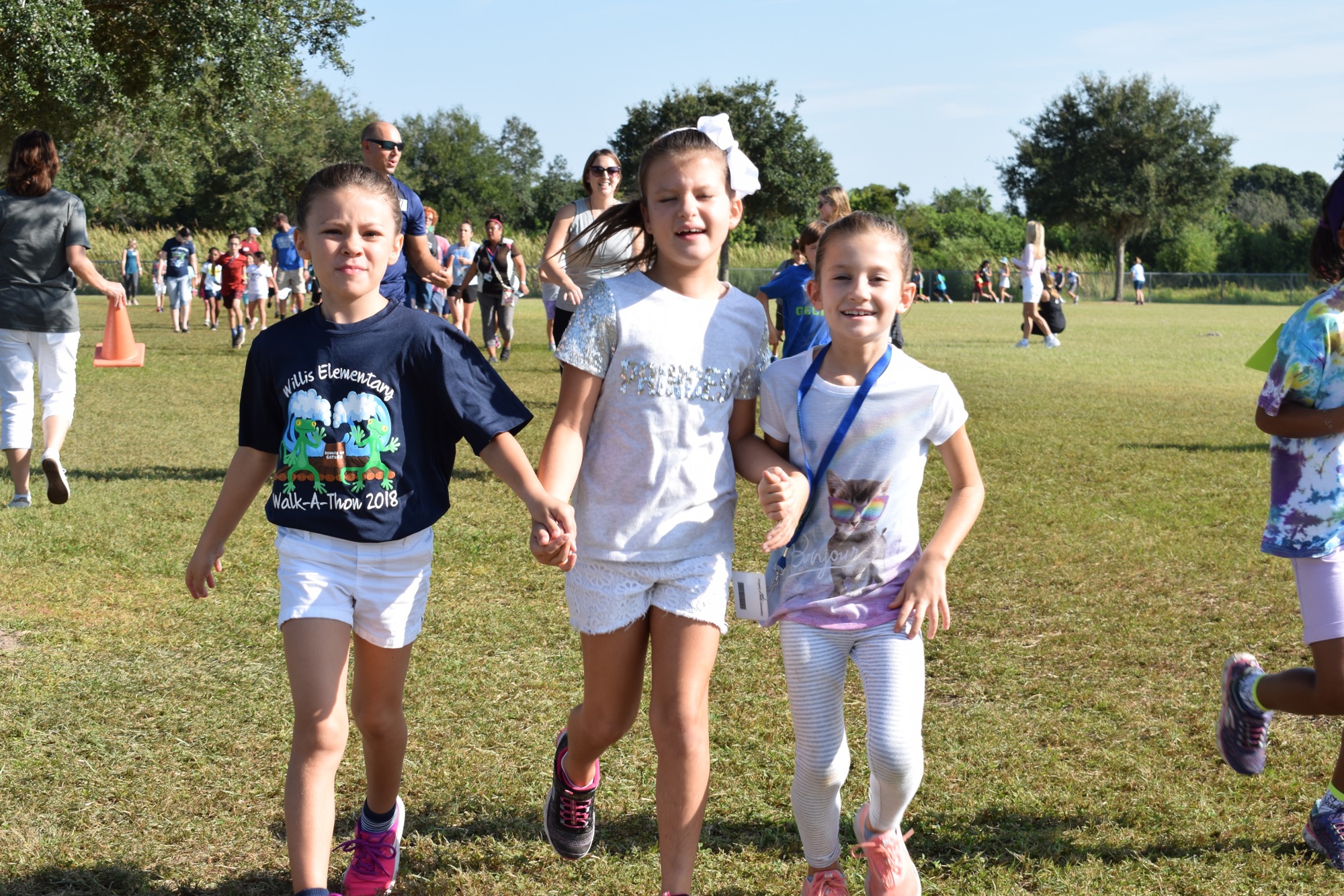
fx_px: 2240
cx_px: 672
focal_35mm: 60
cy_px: 448
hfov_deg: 33.4
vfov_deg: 22.6
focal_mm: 40
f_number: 9
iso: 200
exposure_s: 1/320
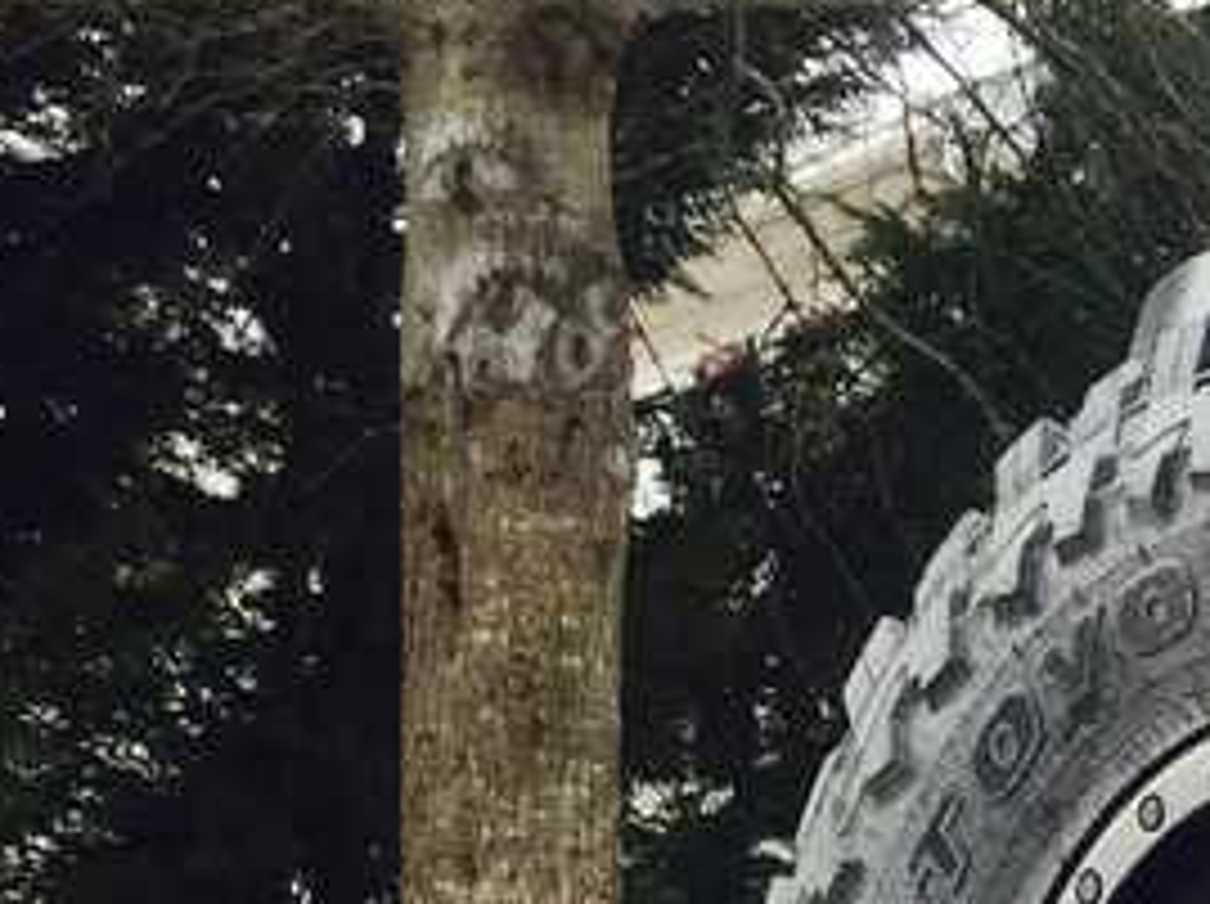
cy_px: 1707
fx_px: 5655
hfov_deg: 10.6
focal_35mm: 162
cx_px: 2838
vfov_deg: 8.7
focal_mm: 4.15
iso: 32
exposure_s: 1/775
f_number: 2.2
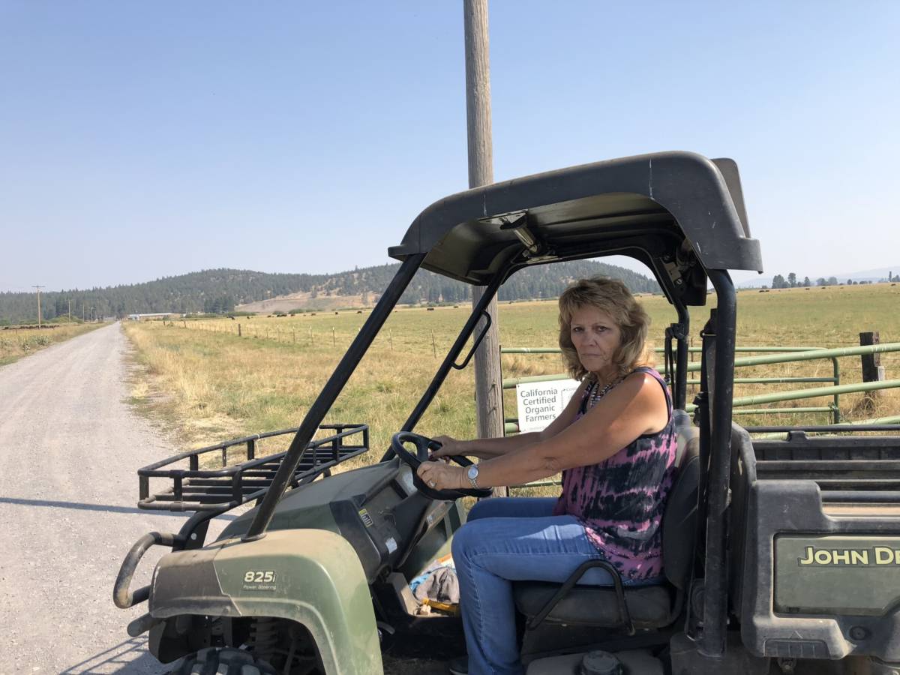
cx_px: 450
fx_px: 728
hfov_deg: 63.4
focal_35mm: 28
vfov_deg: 49.7
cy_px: 338
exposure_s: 1/1600
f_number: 1.8
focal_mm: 3.99
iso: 20
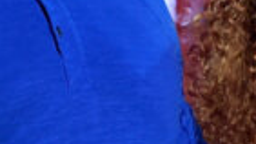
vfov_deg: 1.1
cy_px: 22
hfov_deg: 2.0
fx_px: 7358
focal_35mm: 1085
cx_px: 138
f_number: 2.8
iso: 1600
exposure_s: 1/200
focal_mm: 135
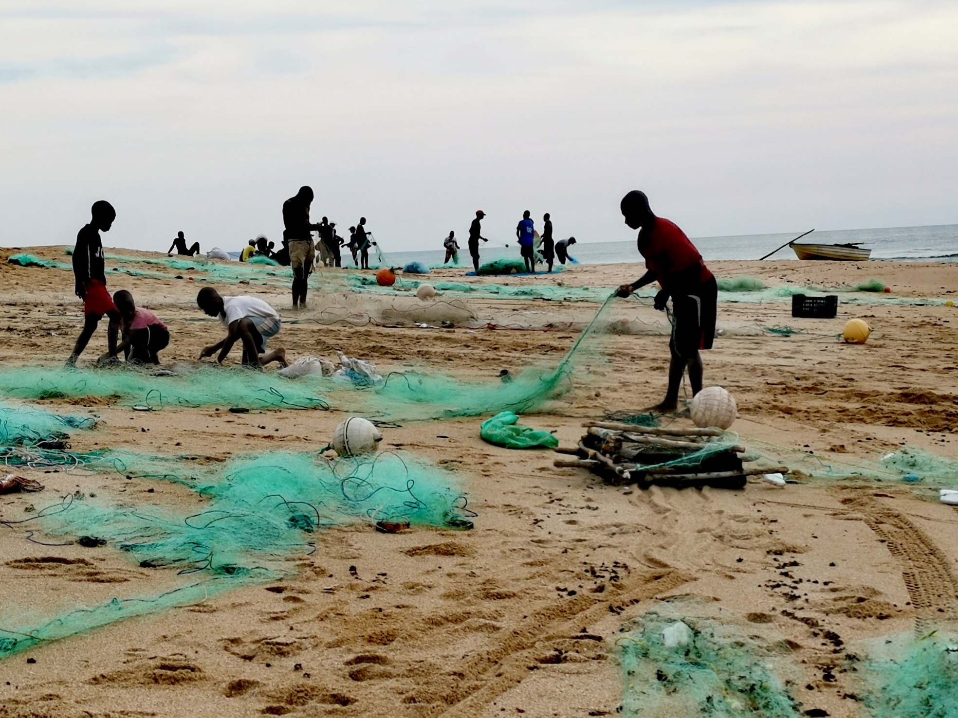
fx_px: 2103
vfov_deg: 19.4
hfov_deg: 25.6
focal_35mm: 76
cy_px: 421
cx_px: 588
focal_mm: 5.58
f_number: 1.8
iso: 50
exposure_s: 1/2208
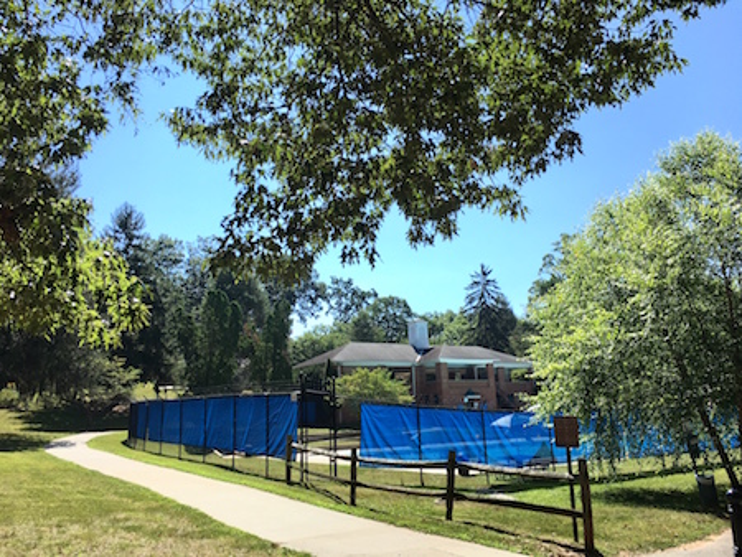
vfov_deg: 48.3
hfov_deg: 61.6
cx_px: 371
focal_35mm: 29
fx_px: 622
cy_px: 278
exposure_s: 1/974
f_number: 2.2
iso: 25
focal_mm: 4.15
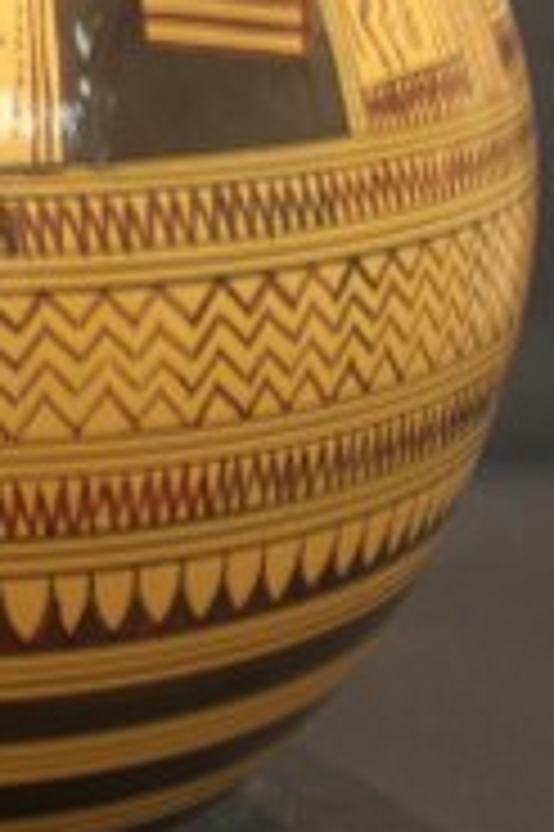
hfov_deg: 12.6
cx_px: -218
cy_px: 40
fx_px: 2405
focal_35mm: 104
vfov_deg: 19.2
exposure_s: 1/4
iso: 80
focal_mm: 6.2
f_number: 2.8
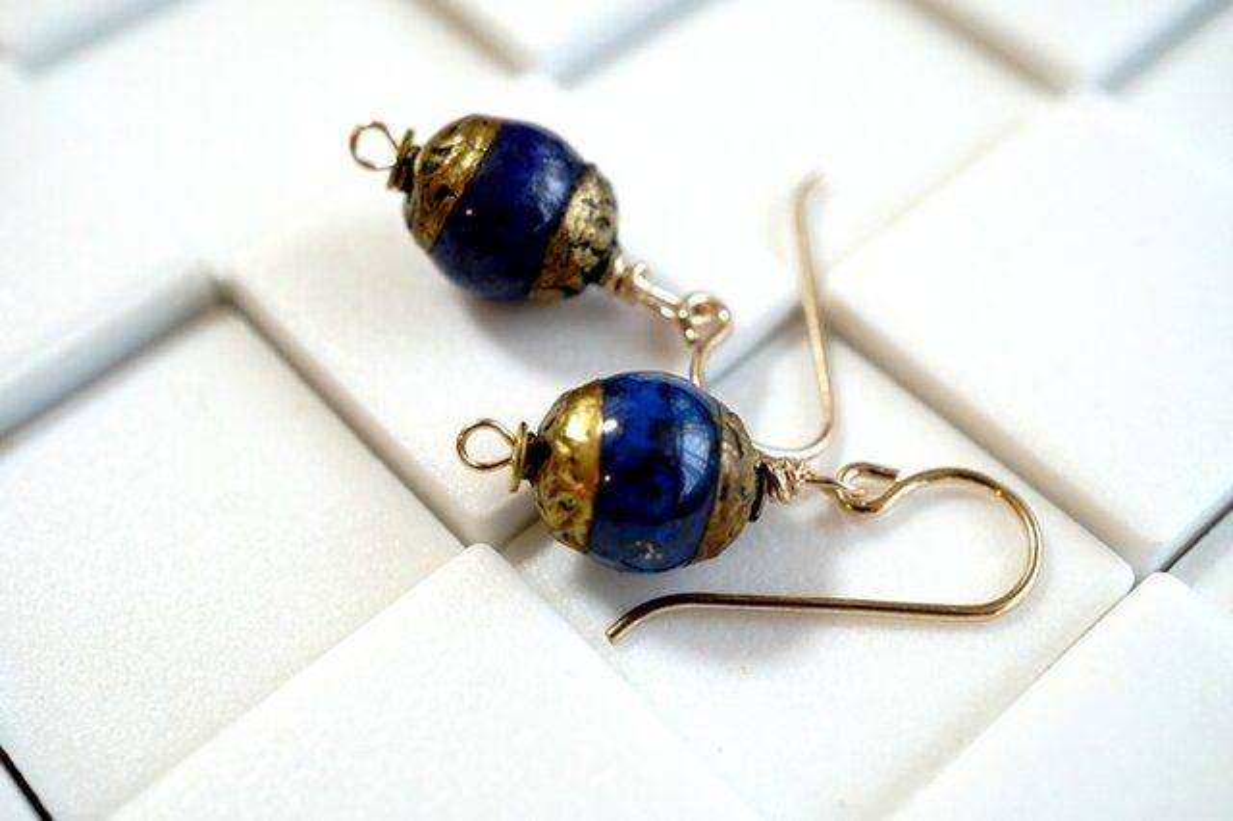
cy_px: 410
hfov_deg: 43.6
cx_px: 616
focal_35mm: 45
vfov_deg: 29.8
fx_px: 1540
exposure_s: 1/60
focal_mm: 30
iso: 3200
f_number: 11
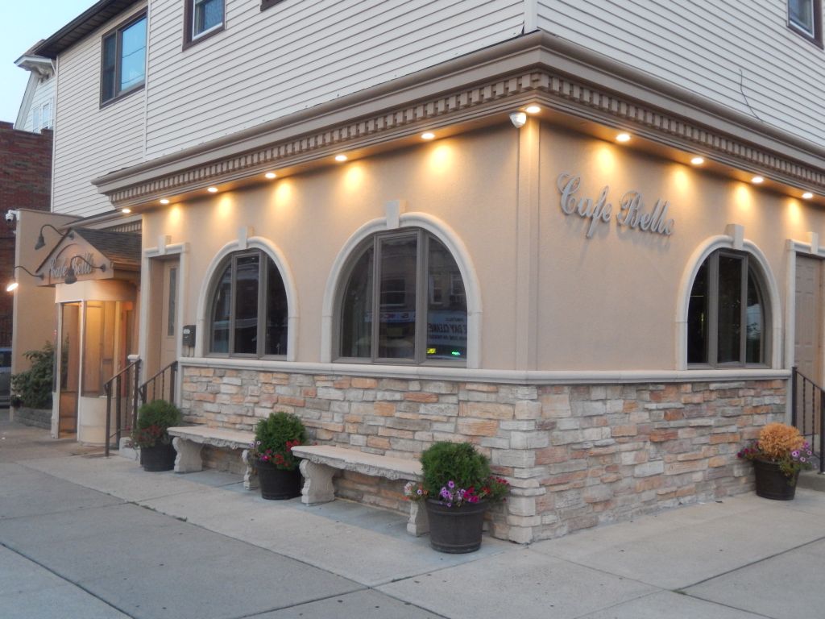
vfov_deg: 39.7
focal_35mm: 36
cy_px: 310
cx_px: 412
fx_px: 858
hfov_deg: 51.4
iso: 400
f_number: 4
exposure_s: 1/20
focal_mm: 6.5
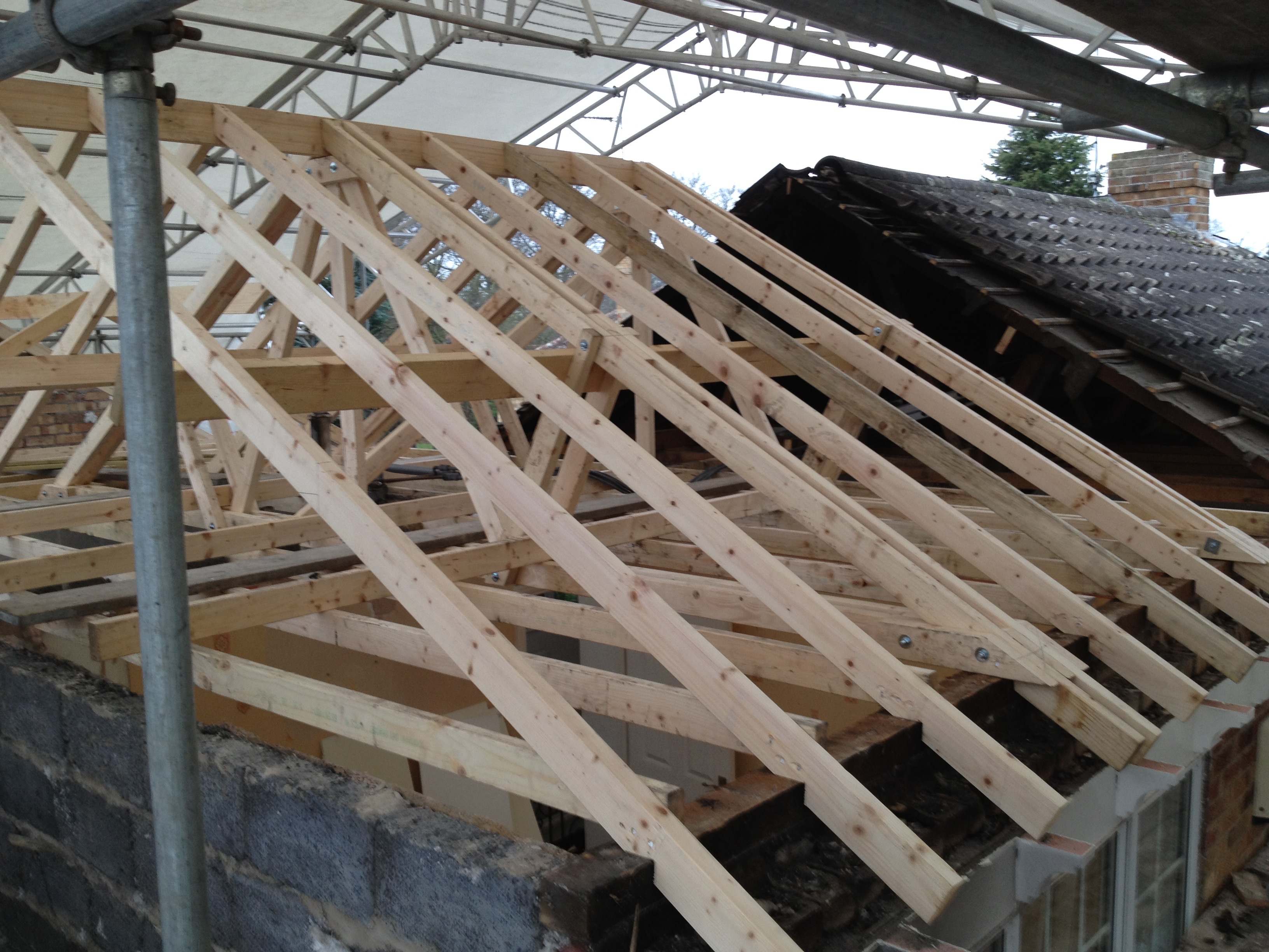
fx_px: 1283
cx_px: 634
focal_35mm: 35
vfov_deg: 40.7
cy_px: 476
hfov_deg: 52.6
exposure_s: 1/24
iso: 64
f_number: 2.4
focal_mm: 4.28
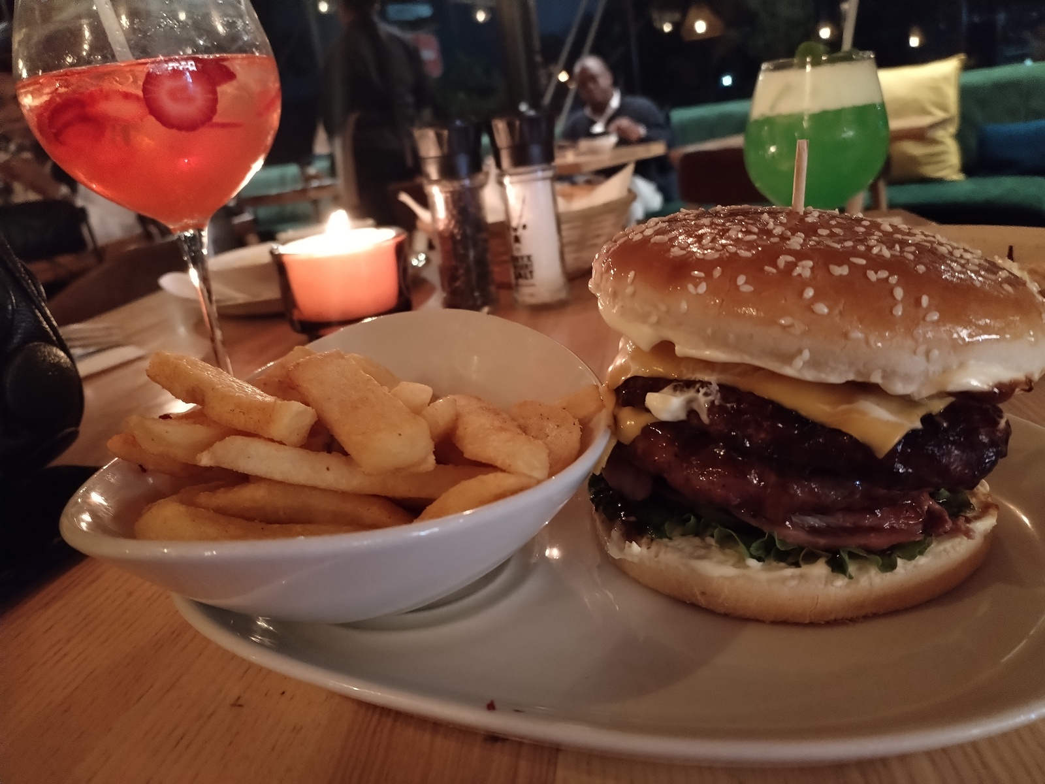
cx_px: 522
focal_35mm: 26
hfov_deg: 67.3
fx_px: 785
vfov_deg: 53.1
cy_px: 392
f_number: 1.8
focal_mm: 4.75
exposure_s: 1/16.7
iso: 3185
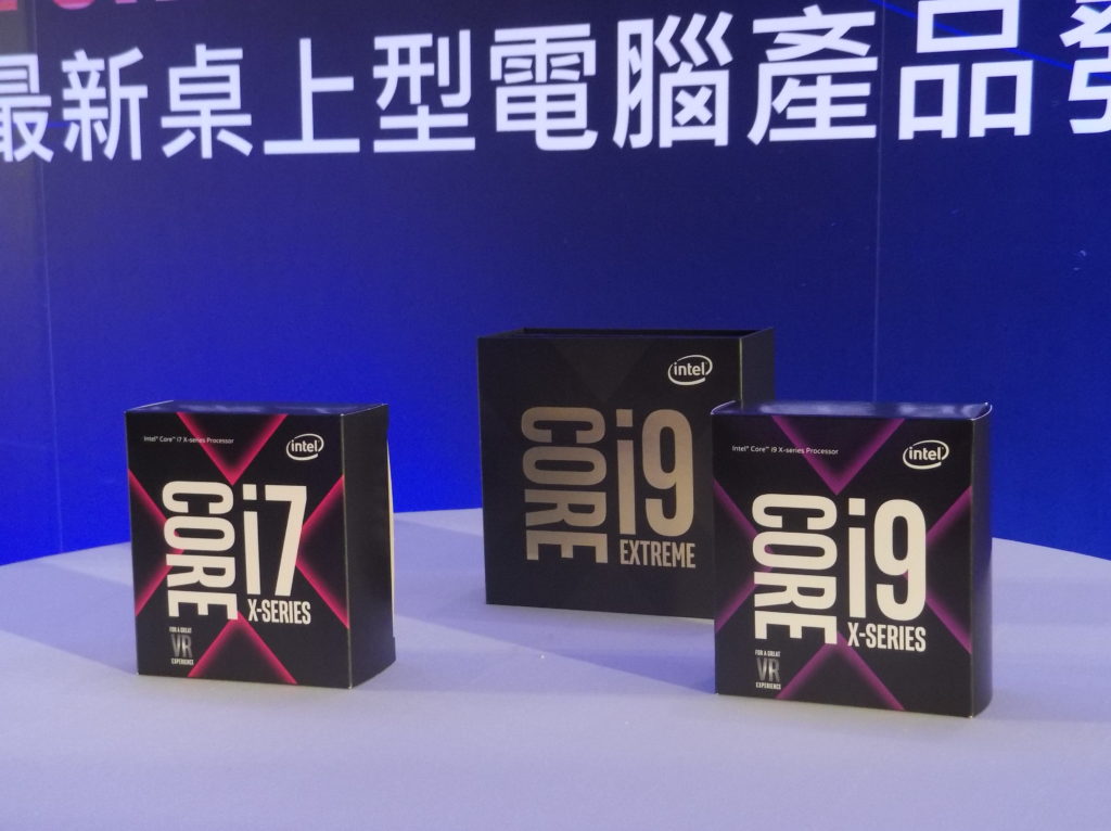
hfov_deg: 38.9
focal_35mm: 49
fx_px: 1571
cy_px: 416
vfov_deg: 29.6
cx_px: 556
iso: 640
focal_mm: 8.9
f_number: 4.5
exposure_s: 1/30
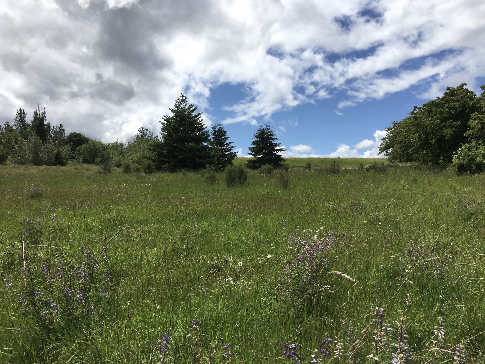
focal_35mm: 29
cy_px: 182
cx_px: 242
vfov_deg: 48.2
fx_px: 406
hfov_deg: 61.7
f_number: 2.2
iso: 25
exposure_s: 1/3344
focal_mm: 4.15
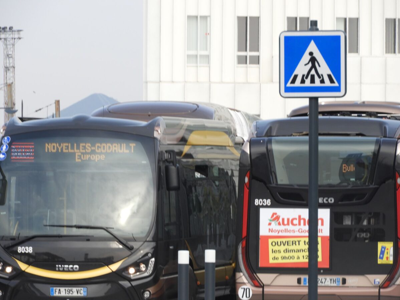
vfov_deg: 4.1
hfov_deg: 5.5
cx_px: 200
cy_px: 150
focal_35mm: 361
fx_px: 4172
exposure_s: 1/200
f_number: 5.6
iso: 100
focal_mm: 64.5
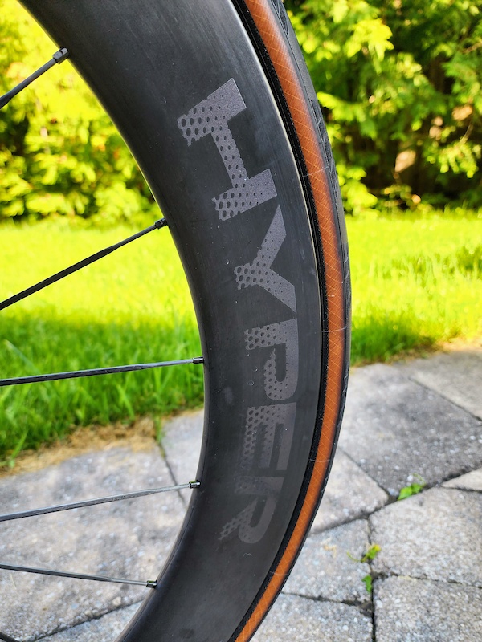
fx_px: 427
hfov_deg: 58.9
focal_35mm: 23
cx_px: 241
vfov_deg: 73.9
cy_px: 321
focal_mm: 6.4
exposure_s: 1/180
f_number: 1.8
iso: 40
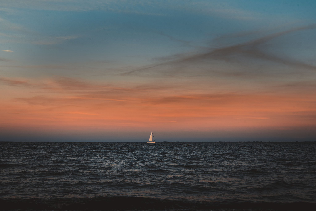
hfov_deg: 39.6
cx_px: 158
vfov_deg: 27.0
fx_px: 439
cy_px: 106
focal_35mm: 50
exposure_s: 1/20
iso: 100
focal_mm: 50
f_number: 11
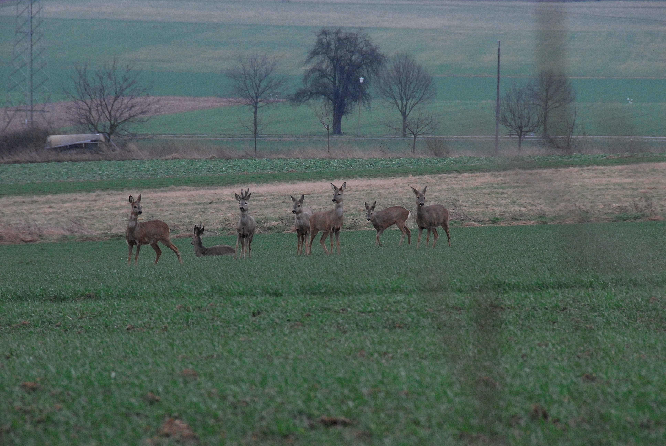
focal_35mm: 300
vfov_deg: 4.6
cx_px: 333
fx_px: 5557
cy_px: 223
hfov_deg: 6.9
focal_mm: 200
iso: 1000
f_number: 9
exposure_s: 1/80
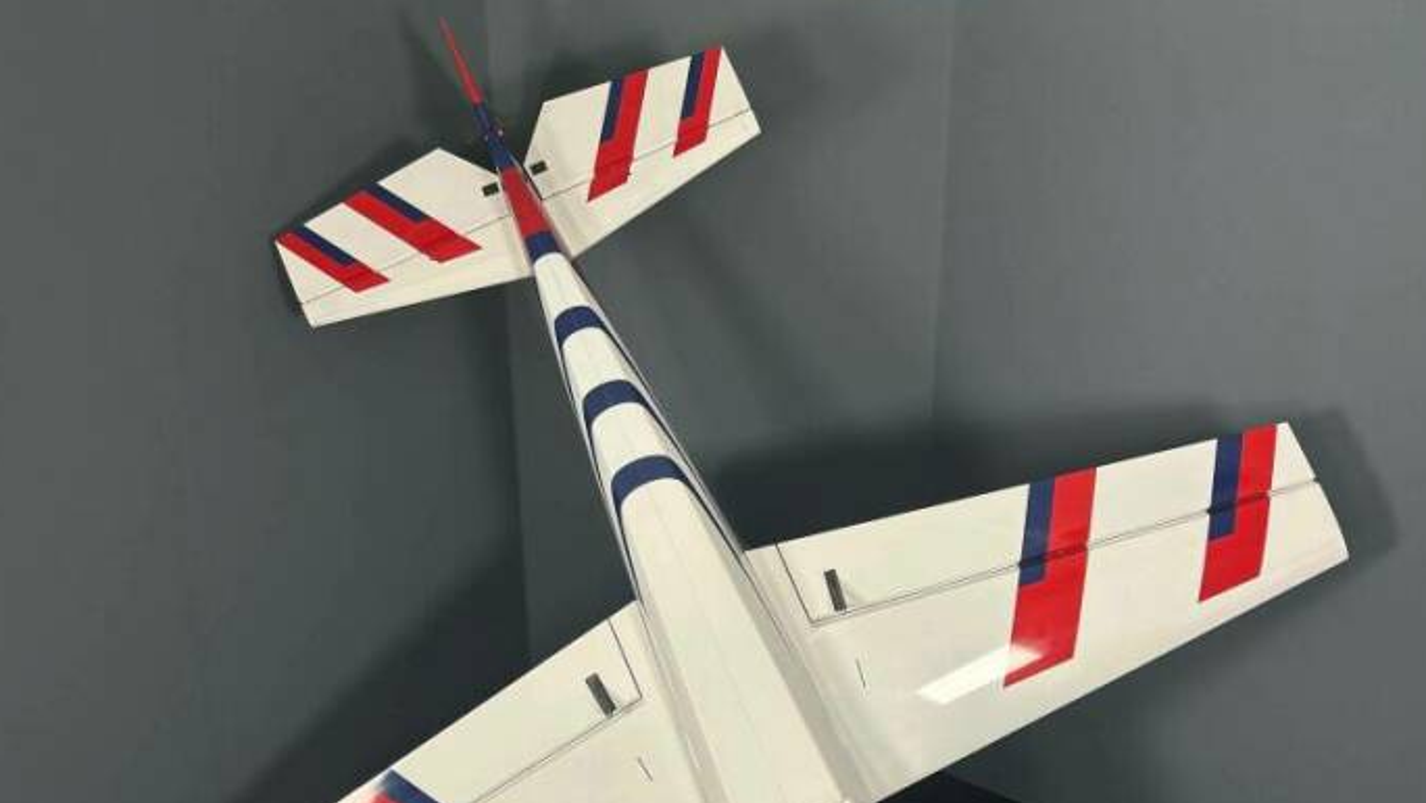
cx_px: 717
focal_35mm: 29
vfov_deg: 39.7
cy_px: 531
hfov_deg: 66.1
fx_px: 1097
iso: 64
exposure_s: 1/100
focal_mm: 5.7
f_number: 1.5
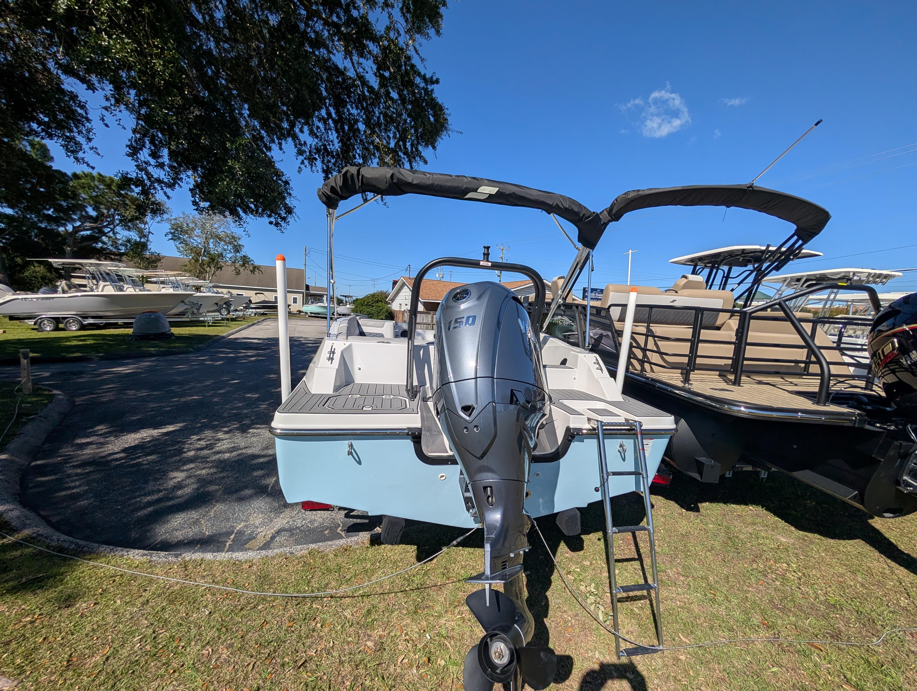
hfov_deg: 110.5
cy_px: 346
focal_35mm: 12
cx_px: 458
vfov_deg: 94.6
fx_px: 318
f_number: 1.7
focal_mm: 2.02
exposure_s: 1/5319
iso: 53
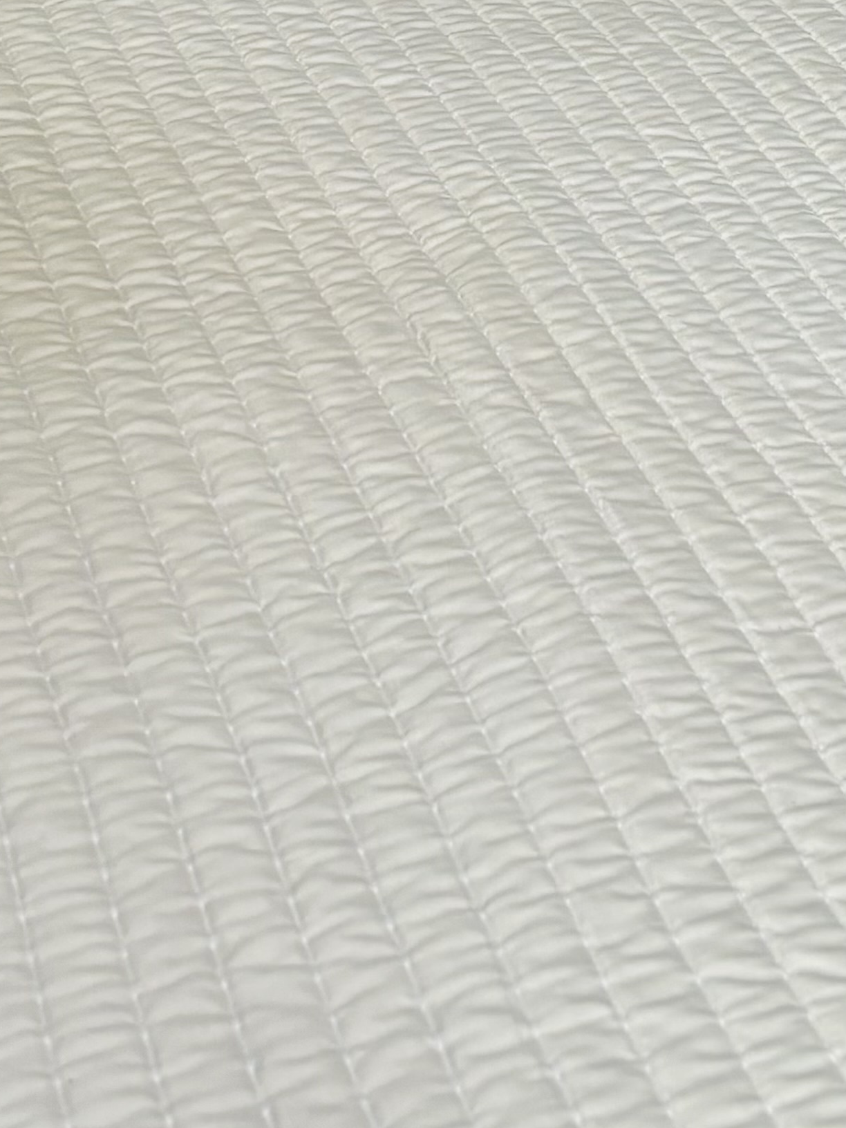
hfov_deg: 16.1
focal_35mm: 91
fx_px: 2965
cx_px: 708
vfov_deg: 19.4
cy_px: -451
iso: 125
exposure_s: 1/62
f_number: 1.6
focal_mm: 5.96
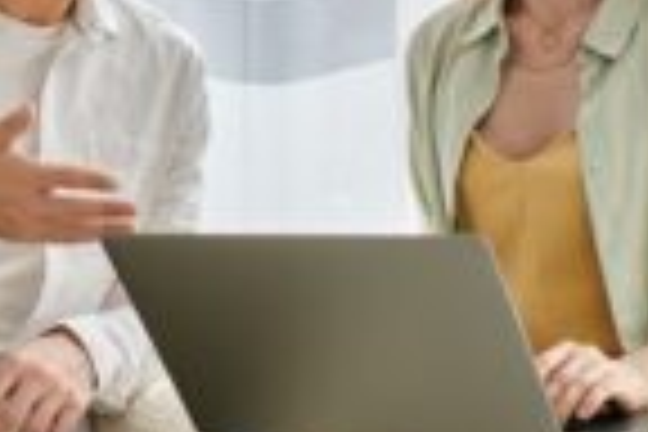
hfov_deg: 17.4
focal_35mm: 117
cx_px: 135
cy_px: 58
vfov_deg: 11.6
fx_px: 2106
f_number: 2.8
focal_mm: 35
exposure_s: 1/640
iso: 125
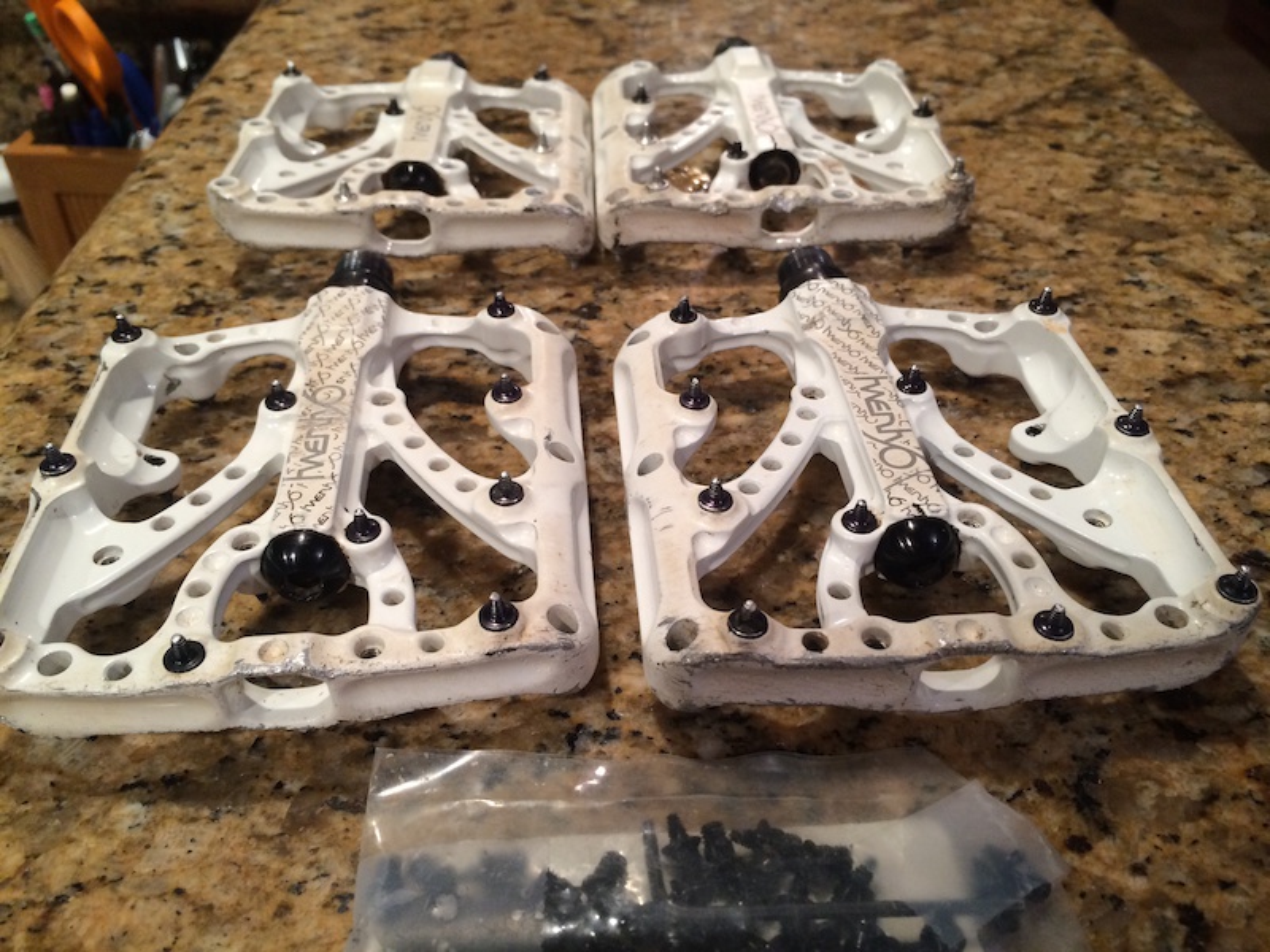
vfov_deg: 46.8
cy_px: 476
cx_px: 635
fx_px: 1101
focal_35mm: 30
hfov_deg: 60.0
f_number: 2.2
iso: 125
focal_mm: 4.12
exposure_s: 1/30
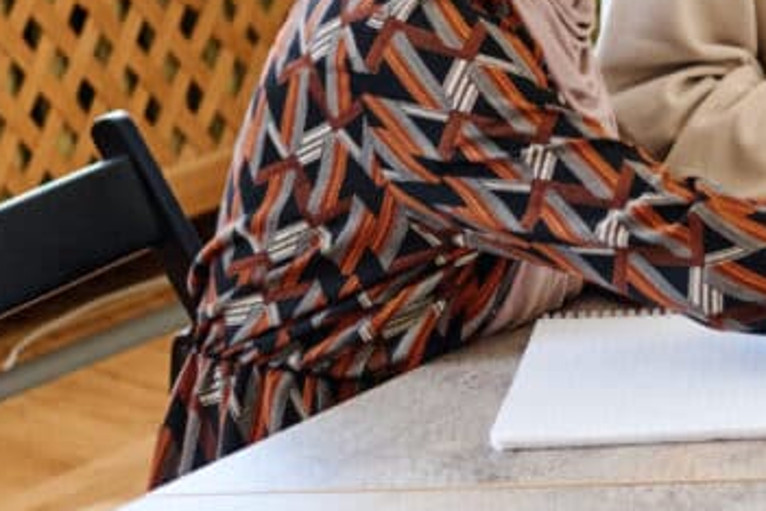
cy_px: -31
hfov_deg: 12.3
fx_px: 3255
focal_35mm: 153
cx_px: 1386
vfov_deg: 8.9
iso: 800
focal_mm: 35
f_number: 3.2
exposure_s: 1/200
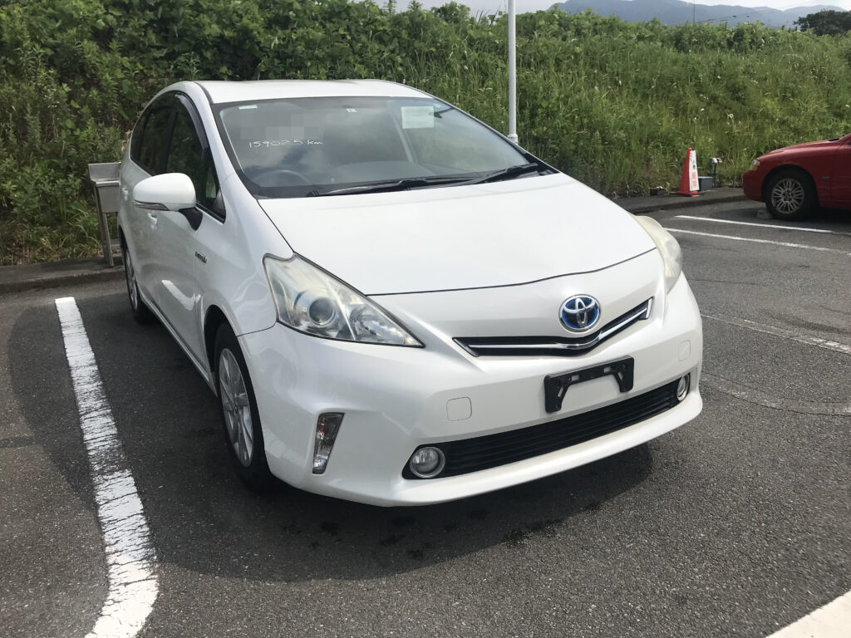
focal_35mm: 28
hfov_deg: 63.4
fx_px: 688
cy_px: 319
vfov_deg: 49.7
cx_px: 426
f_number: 1.8
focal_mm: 3.99
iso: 20
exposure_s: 1/4808
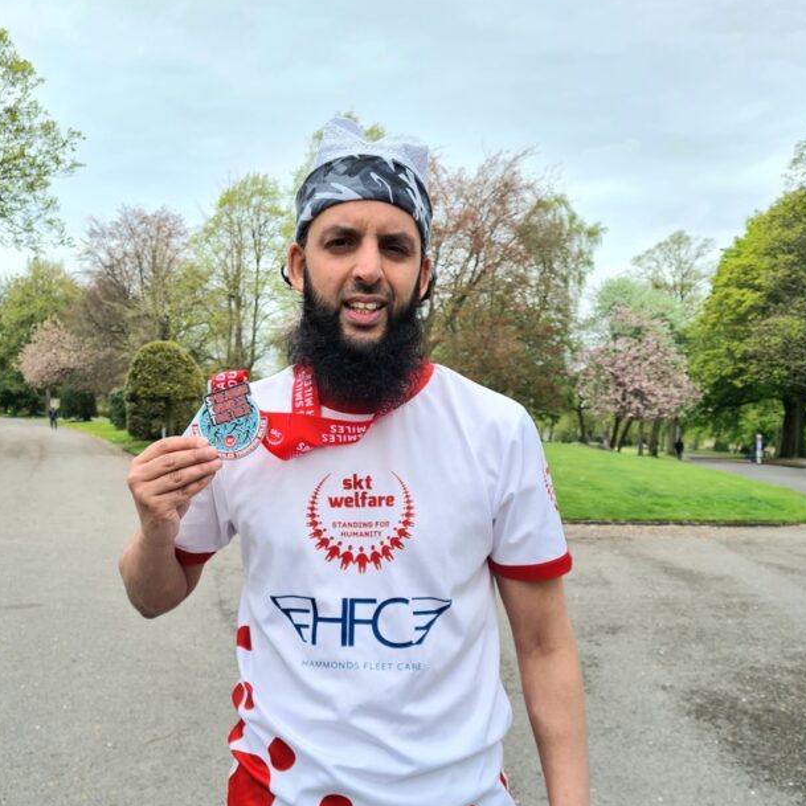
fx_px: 922
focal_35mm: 35
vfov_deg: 46.7
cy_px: 512
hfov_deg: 47.2
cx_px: 372
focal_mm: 5.4
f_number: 1.8
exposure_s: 1/833
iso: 50
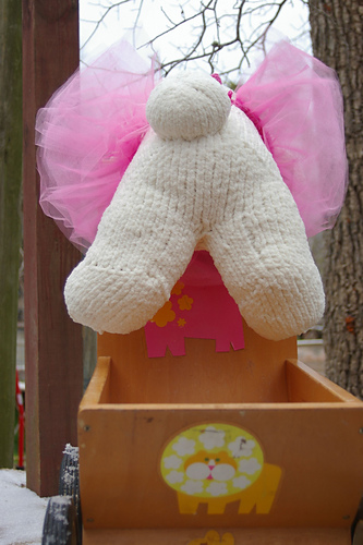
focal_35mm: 68
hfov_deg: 20.1
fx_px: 1022
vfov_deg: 29.9
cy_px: 272
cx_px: 182
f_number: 5.6
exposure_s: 1/125
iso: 200
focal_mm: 45
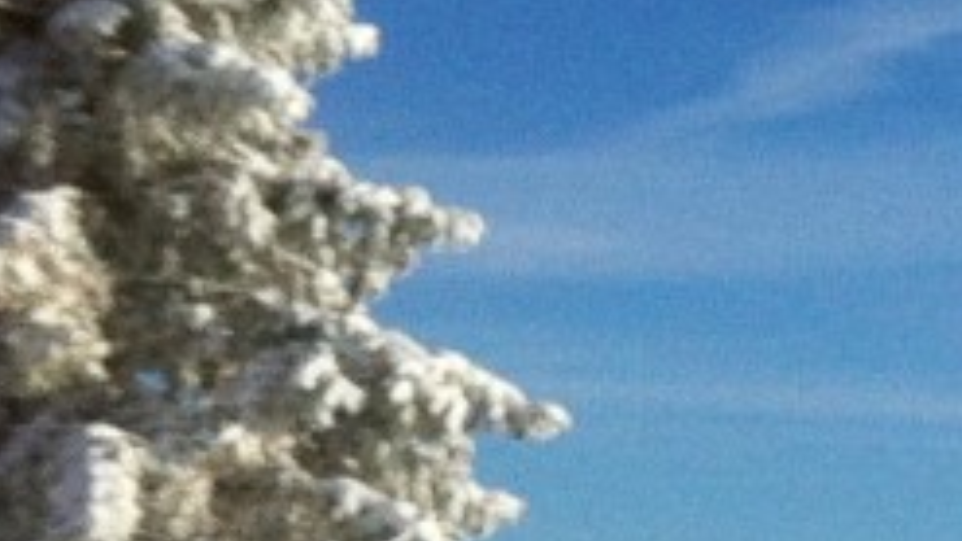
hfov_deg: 8.5
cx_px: 2598
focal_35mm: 223
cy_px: 852
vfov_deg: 5.4
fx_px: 5689
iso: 80
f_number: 2.8
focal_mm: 3.85
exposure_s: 1/2514
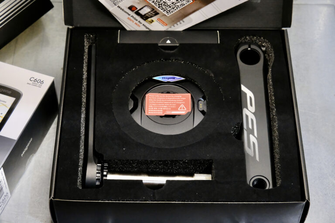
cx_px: 168
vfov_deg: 18.2
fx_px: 698
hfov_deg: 27.0
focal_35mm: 75
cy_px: 112
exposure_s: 1/125
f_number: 6.4
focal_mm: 50
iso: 6400
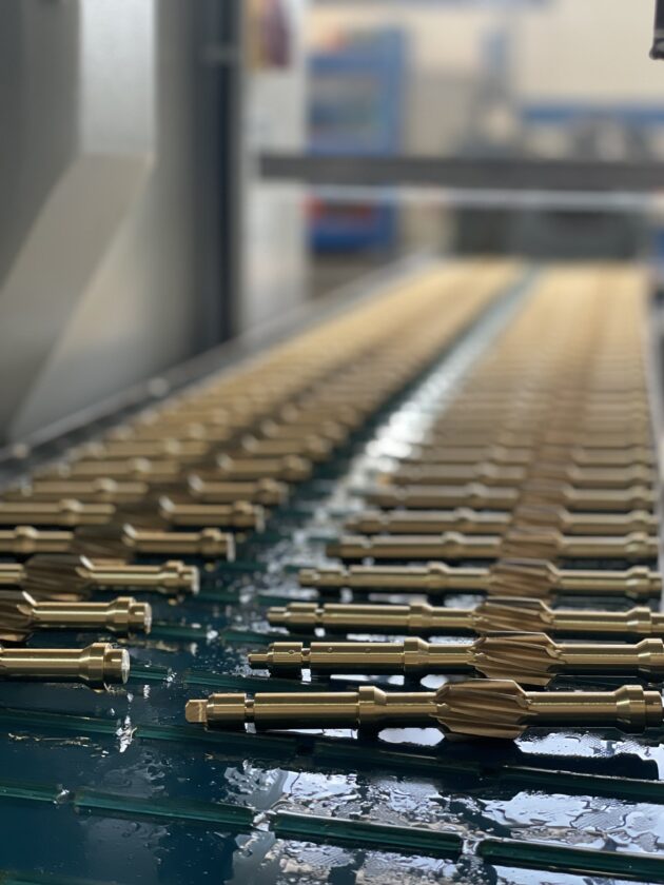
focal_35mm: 52
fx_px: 1330
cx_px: 332
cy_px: 442
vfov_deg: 36.8
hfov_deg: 28.0
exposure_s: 1/121
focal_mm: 6
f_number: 2
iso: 250
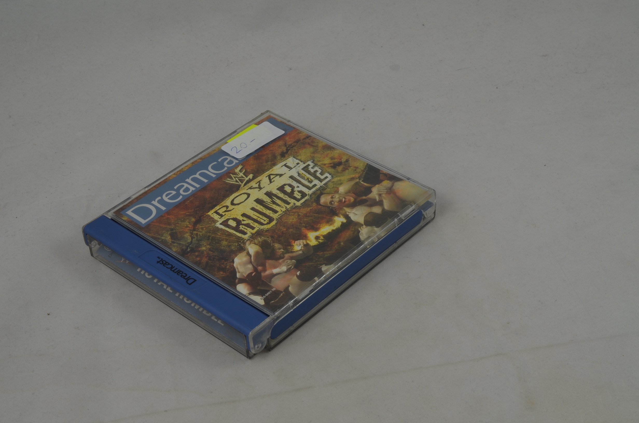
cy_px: 212
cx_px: 320
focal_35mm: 60
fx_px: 1063
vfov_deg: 22.5
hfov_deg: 33.5
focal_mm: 40
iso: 100
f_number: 20
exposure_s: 1/4
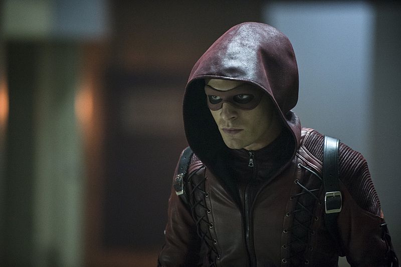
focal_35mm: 200
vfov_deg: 6.9
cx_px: 200
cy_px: 134
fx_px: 2227
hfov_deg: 10.3
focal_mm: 200
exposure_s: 1/160
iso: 3200
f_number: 3.2
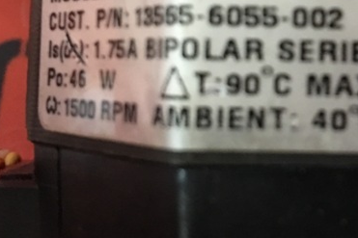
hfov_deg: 29.8
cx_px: 313
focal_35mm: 65
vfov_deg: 20.5
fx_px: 646
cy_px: 26
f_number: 2.2
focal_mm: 4.15
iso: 100
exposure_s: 1/4
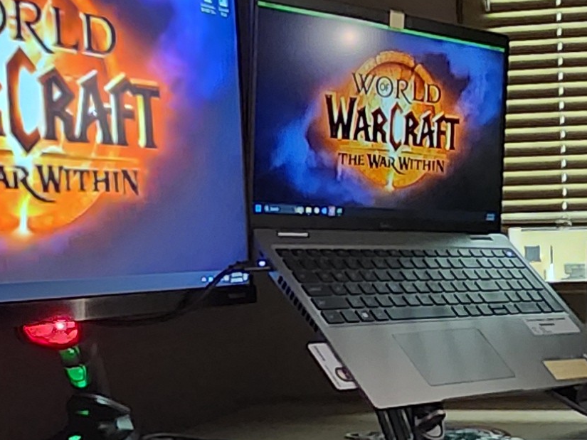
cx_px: 454
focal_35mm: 63
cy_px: 318
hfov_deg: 30.1
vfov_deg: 23.1
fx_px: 1068
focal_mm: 2.2
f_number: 2.2
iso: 1250
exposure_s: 1/24
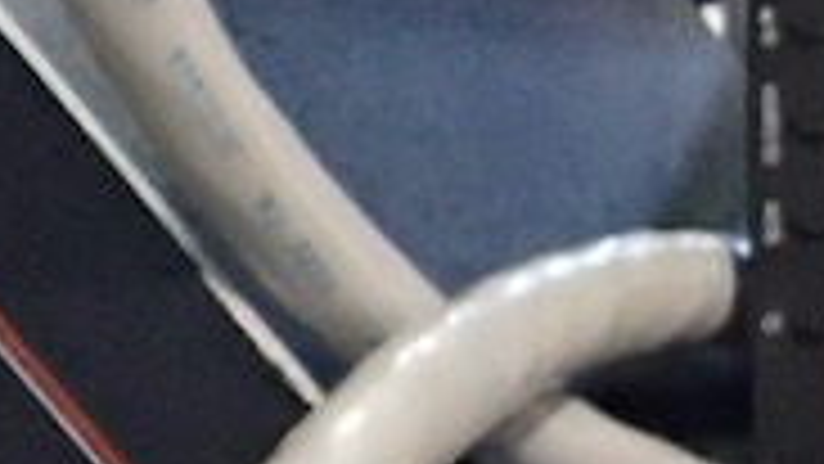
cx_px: 1607
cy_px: 1712
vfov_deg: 4.9
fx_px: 5004
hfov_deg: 8.9
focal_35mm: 229
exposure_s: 1/30
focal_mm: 5.5
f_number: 2.3
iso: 800
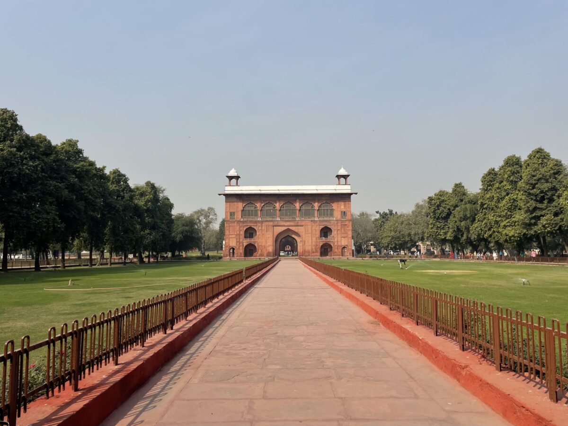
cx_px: 284
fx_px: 427
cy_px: 213
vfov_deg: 53.1
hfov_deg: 67.3
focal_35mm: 26
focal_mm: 4.2
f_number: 1.6
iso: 32
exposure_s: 1/5291
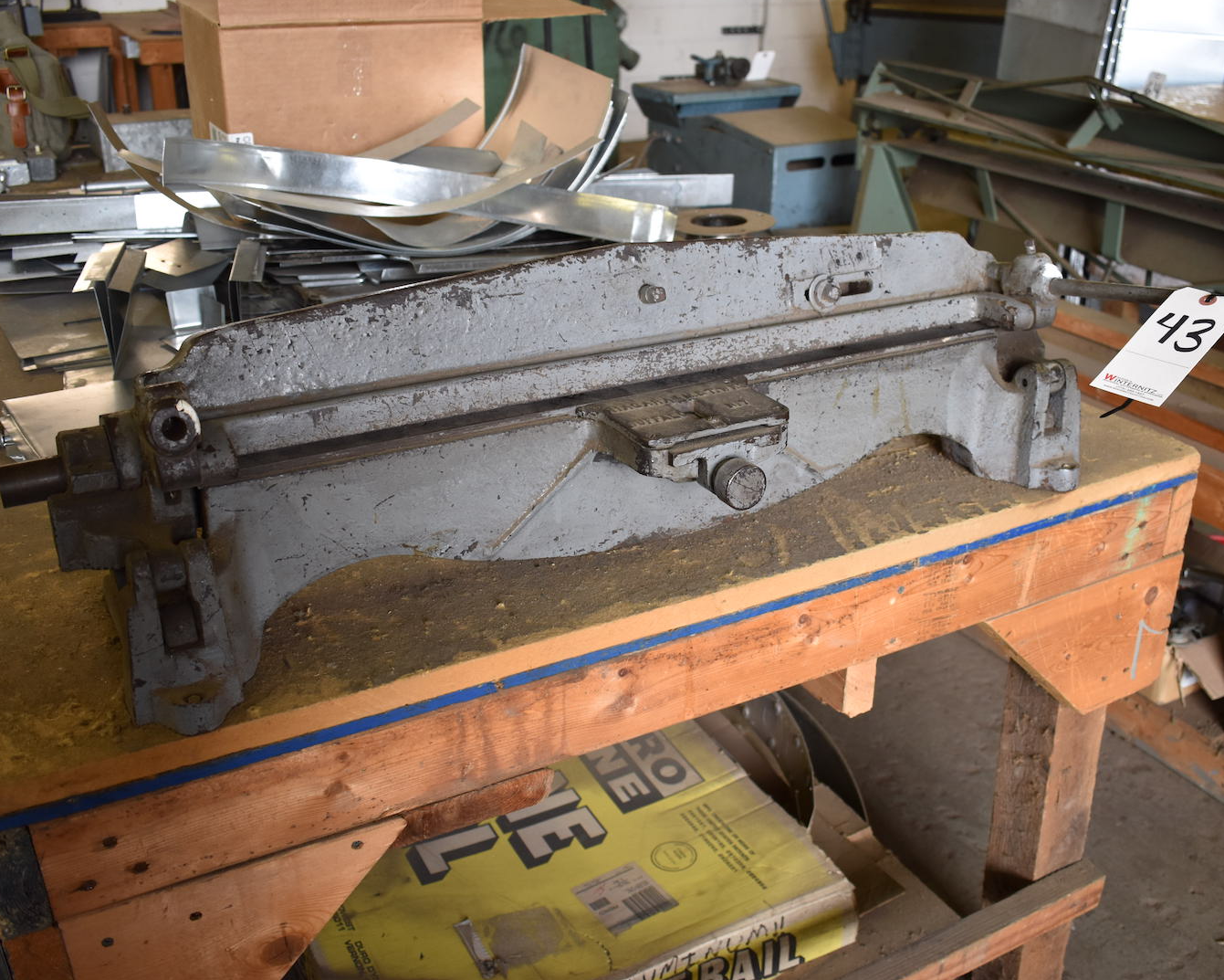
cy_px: 488
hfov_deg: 52.8
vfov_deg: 43.4
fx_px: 1232
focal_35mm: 34
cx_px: 652
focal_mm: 20
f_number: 4
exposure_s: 1/60
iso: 500
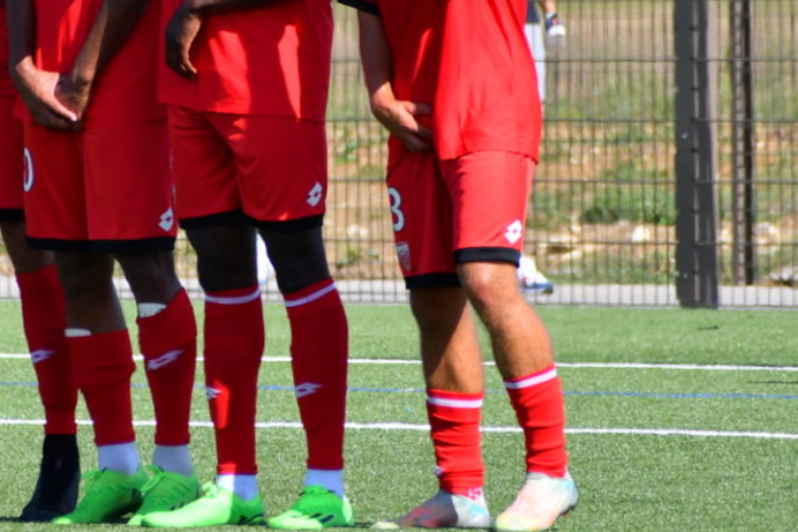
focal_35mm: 799
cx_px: 160
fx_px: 17706
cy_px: 73
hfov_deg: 2.6
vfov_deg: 1.7
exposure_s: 1/1600
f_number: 7.1
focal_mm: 240
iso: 400
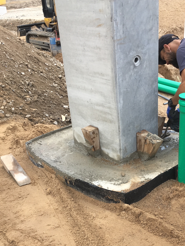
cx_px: 134
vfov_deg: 37.9
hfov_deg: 29.3
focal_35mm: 49
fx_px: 349
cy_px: 185
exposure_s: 1/158
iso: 25
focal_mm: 4.15
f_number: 2.2
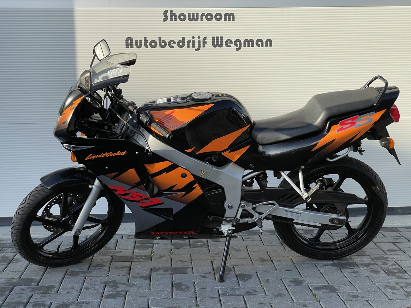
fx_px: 617
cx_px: 206
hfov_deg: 36.8
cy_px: 154
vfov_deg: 28.0
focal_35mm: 52
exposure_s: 1/527
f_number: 2
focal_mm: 6
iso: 25
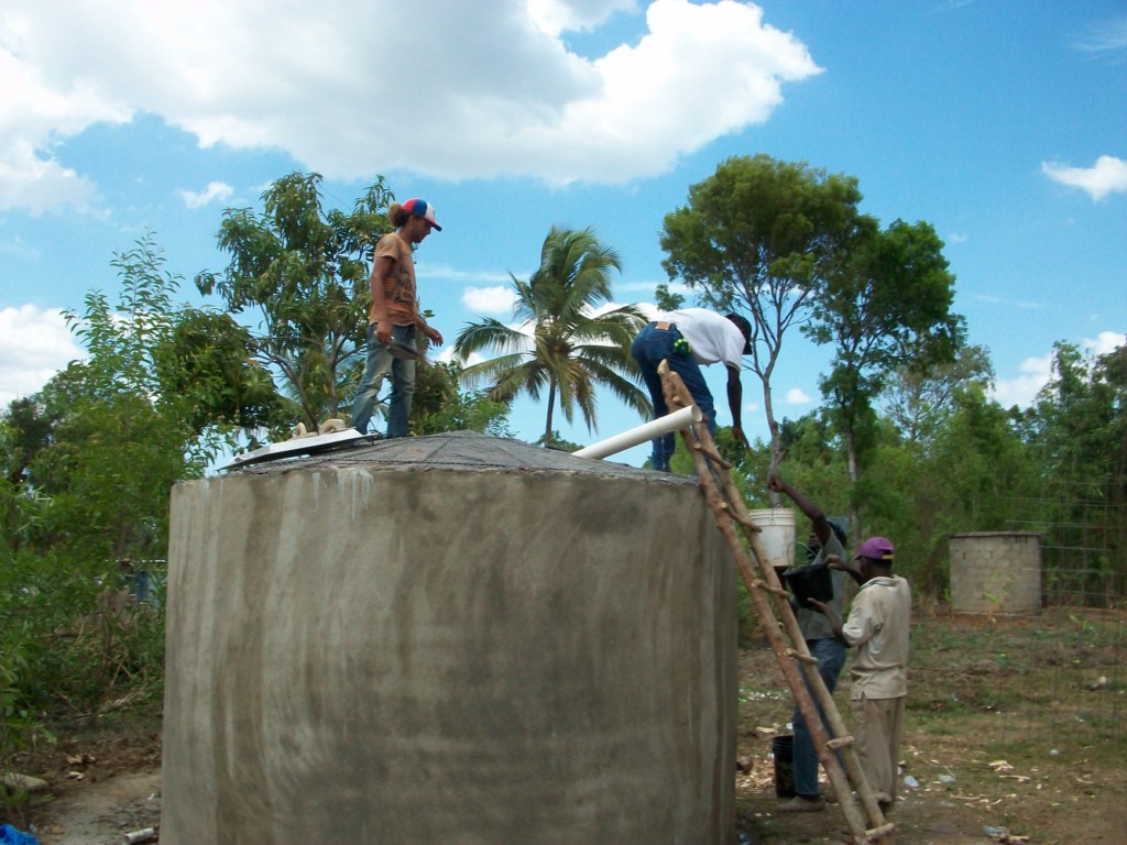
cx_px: 564
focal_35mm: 34
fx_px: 1107
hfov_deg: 54.0
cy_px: 422
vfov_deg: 41.8
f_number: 5.5
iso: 80
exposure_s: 1/250
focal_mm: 5.7
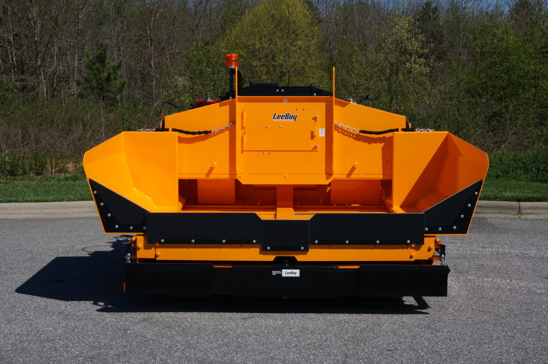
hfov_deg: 40.0
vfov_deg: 27.2
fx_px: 753
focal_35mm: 50
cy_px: 182
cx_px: 274
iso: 100
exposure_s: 1/320
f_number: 11
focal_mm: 33
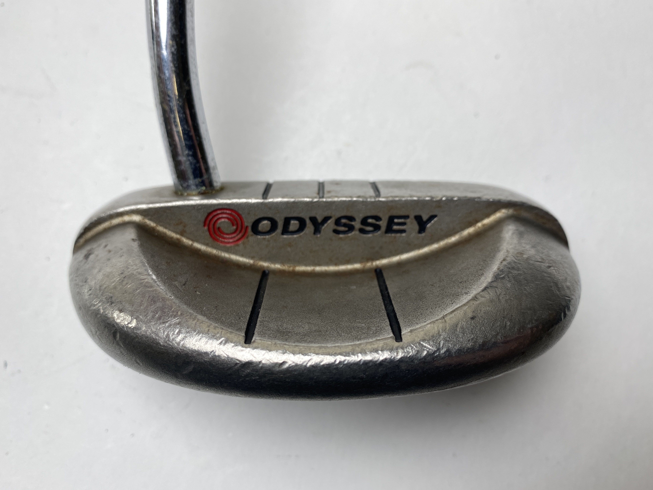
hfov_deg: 65.3
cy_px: 248
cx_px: 332
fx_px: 509
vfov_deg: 51.4
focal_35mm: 27
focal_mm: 4.25
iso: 32
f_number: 1.8
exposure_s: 1/259
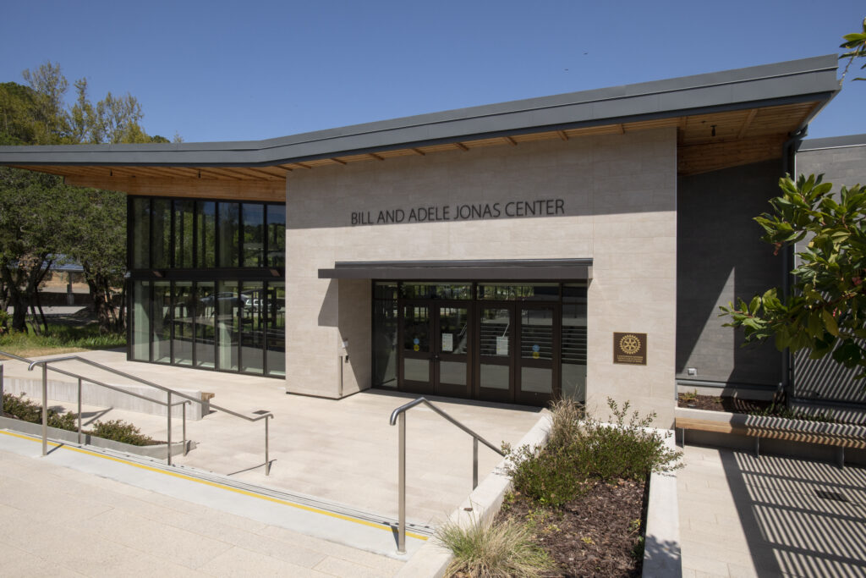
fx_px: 481
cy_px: 289
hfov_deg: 84.0
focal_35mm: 20
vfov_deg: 61.9
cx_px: 433
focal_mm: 20
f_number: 16
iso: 320
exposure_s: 1/250
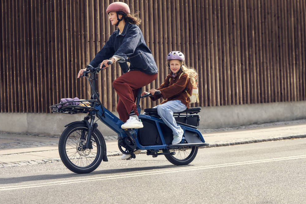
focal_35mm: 96
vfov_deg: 14.2
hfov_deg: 21.2
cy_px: 82
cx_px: 153
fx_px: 816
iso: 400
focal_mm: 79
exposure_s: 1/1250
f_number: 4
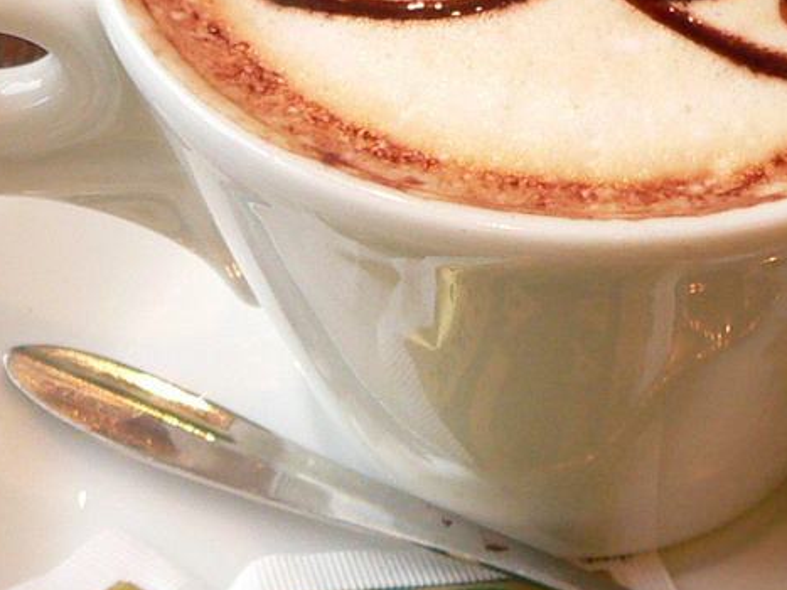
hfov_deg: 17.7
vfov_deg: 13.3
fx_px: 2523
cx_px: 531
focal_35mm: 111
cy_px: 303
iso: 200
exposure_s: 1/25
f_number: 2.8
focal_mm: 6
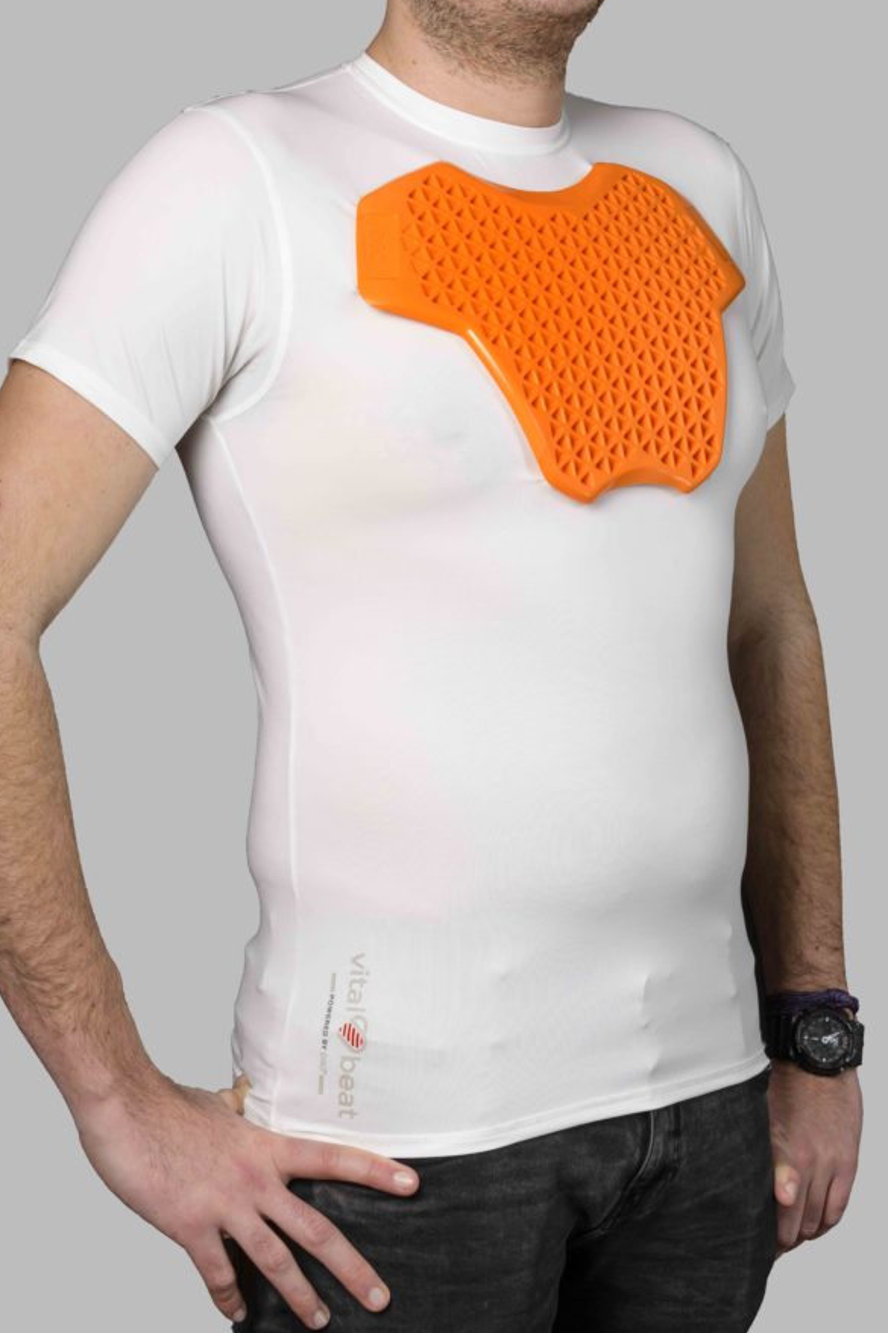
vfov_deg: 24.8
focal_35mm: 82
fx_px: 3035
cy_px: 660
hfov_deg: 16.6
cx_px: 445
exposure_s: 1/160
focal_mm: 80
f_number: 11
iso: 200
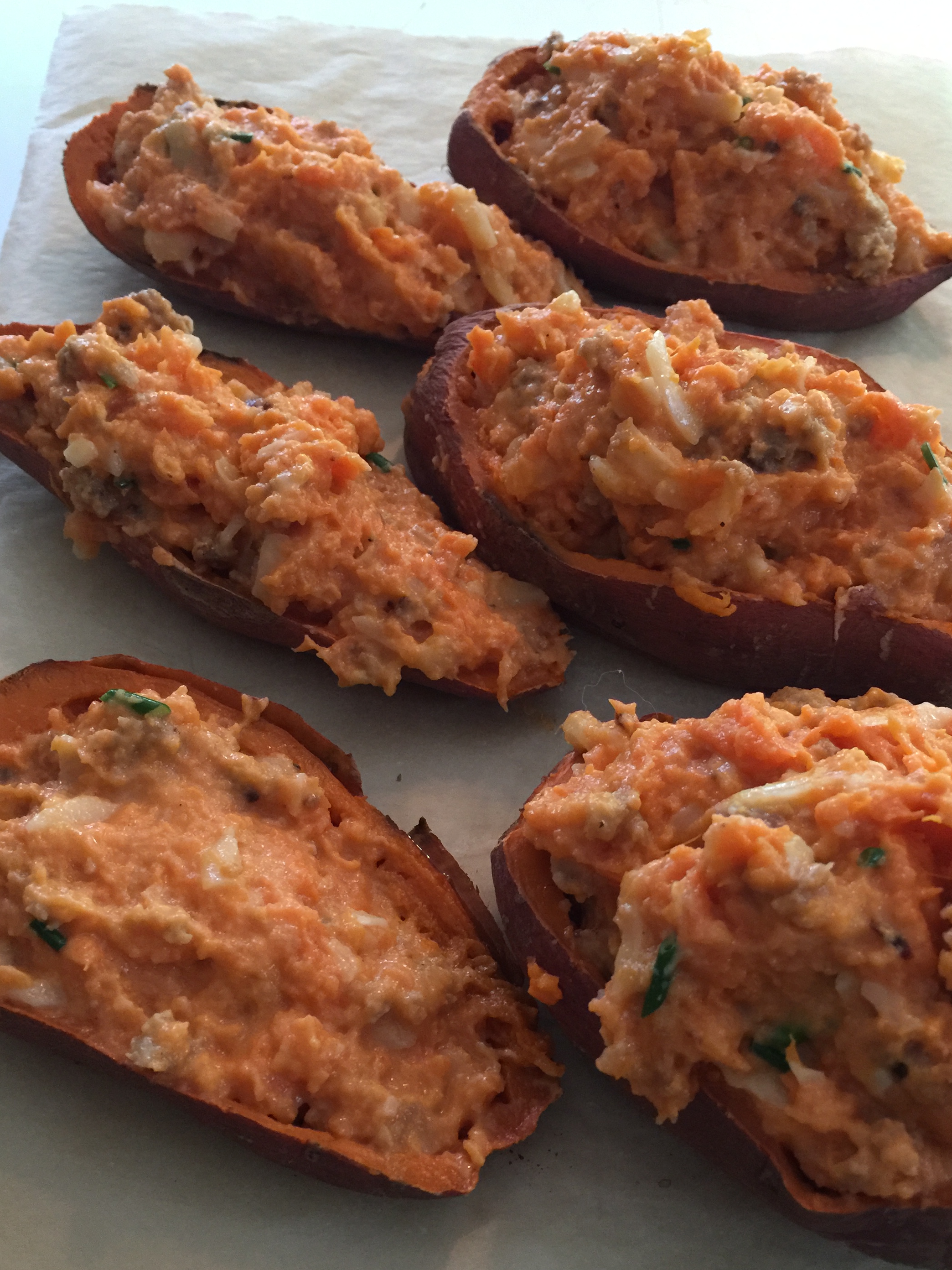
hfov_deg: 41.7
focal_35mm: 34
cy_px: 739
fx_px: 1247
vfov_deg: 53.7
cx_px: 536
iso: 125
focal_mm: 4.15
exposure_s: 1/15
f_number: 2.2
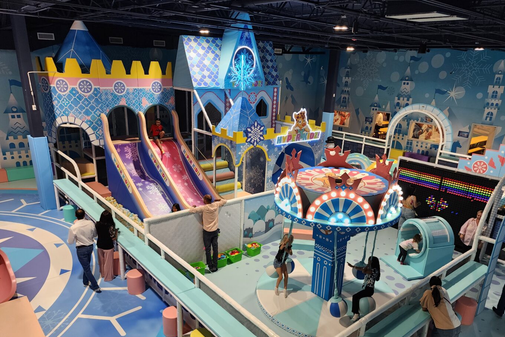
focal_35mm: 27
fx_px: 379
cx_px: 249
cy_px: 208
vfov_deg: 47.5
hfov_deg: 67.4
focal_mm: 6.4
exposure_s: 1/120
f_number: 1.8
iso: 125
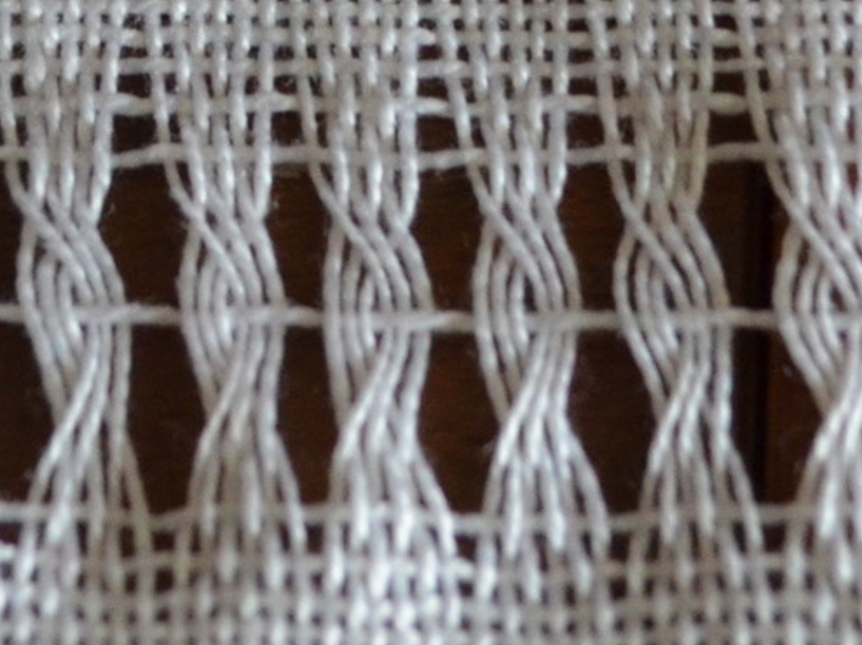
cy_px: -377
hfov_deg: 9.4
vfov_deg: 6.9
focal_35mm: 211
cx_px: 340
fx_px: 5262
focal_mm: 29
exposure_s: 1/60
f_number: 4.5
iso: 1600
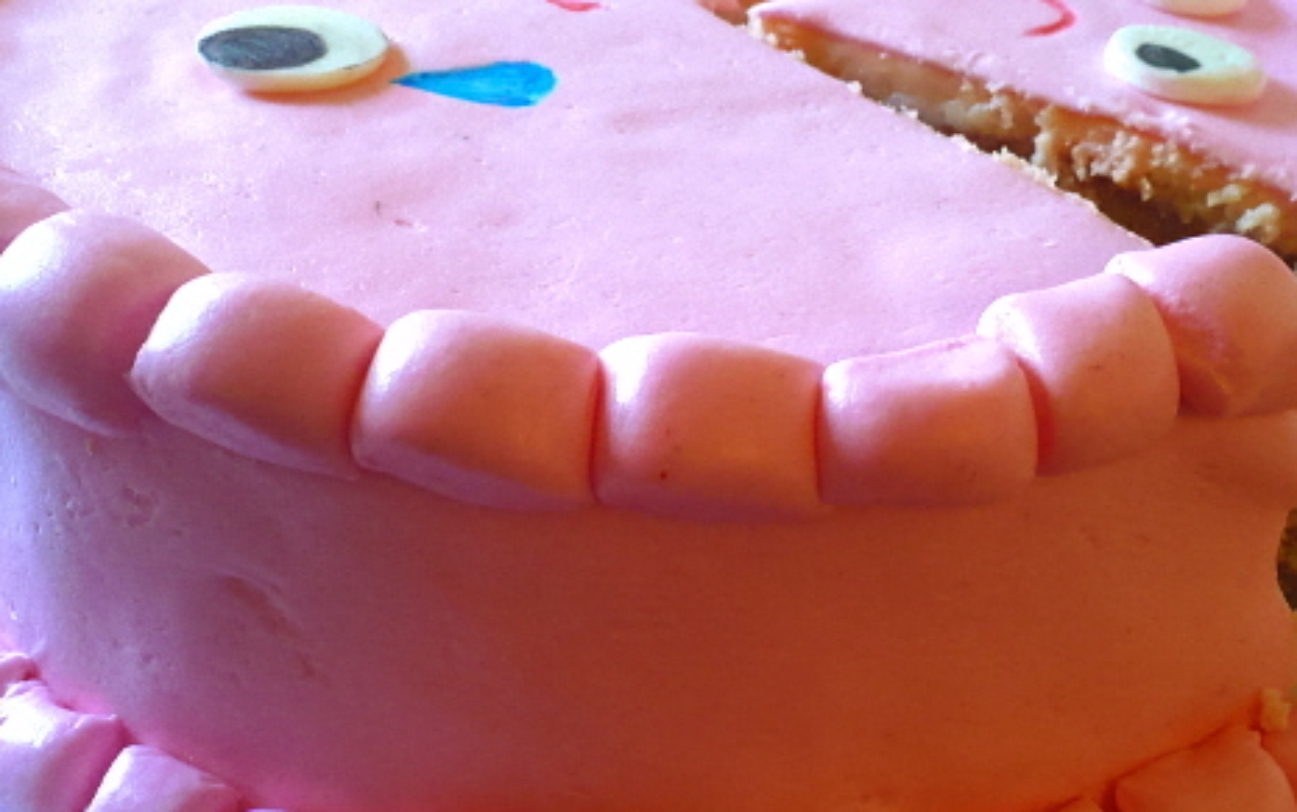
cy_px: 304
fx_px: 1909
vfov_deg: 23.9
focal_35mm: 54
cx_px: 703
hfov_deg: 37.5
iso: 200
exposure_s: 1/25
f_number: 2.8
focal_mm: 6.1
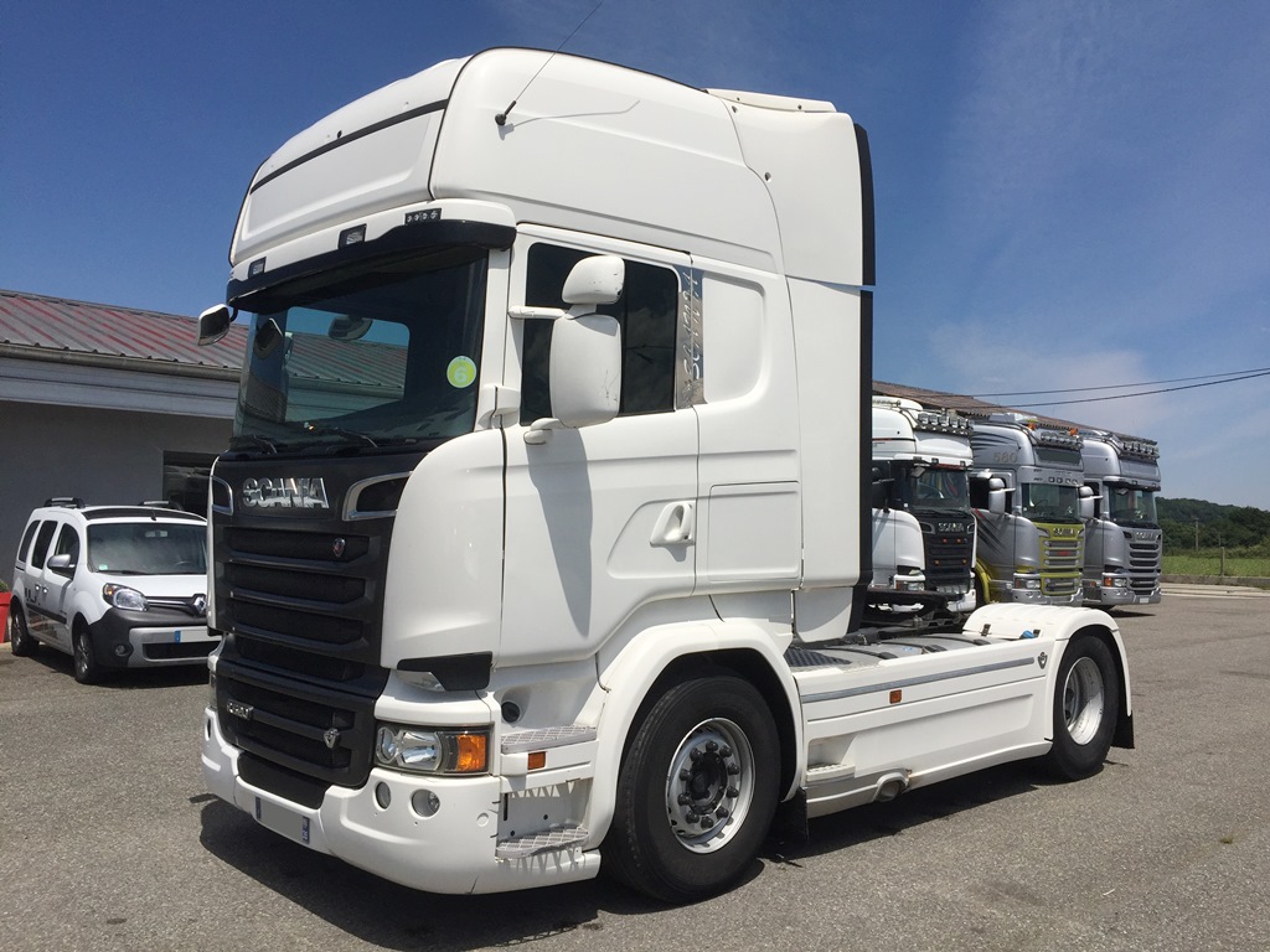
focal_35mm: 29
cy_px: 476
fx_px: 1064
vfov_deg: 48.2
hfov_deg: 61.7
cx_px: 635
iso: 32
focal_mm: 4.15
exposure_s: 1/5650
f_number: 2.2
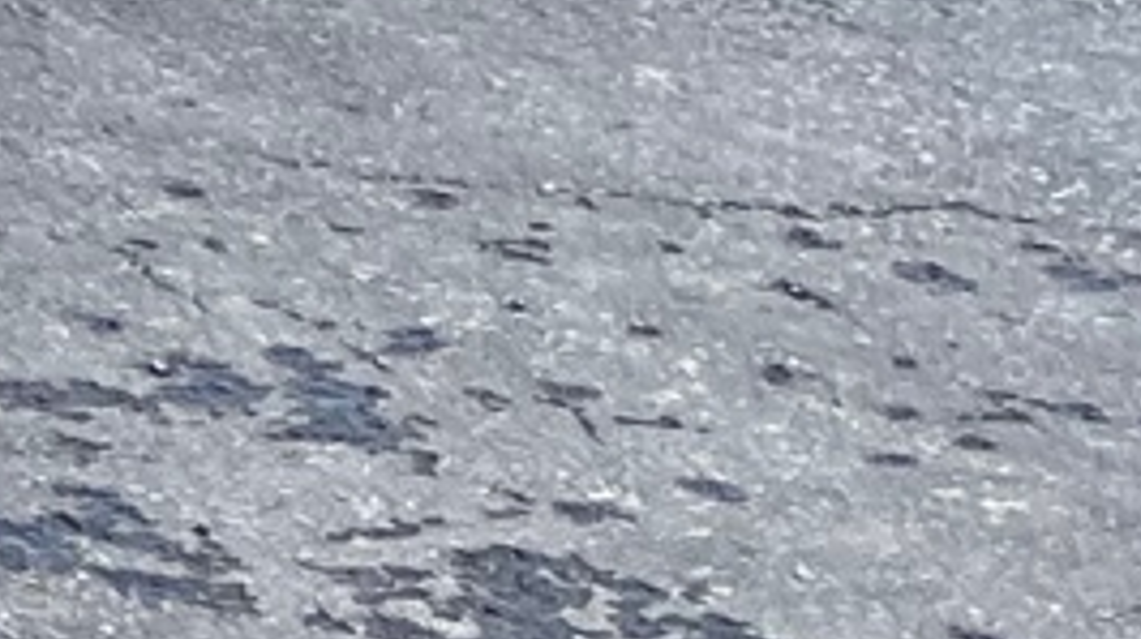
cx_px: -2329
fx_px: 6498
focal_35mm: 215
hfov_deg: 8.4
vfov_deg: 5.2
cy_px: -1625
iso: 50
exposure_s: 1/2309
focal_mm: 5.1
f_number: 1.6
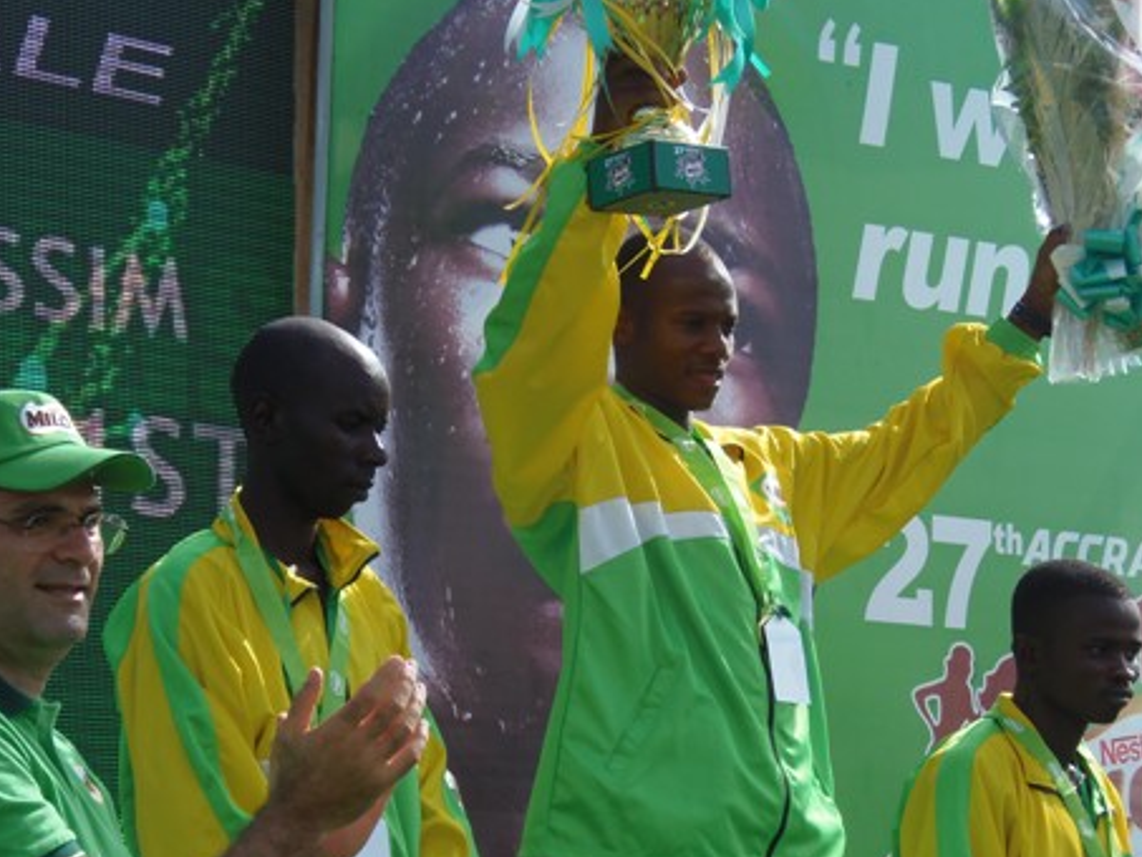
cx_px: 512
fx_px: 4059
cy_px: 587
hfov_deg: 16.0
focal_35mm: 123
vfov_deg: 12.0
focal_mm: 16.2
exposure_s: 1/500
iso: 64
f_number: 4.3
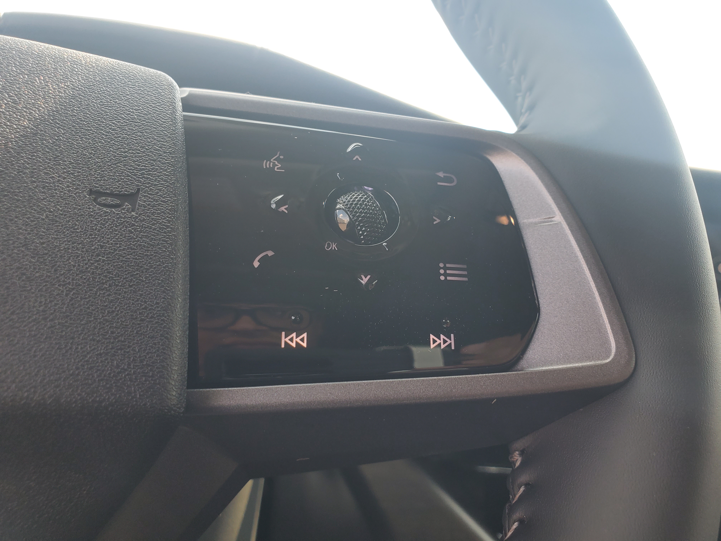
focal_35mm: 26
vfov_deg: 53.1
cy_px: 270
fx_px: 542
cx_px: 360
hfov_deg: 67.3
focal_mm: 4.3
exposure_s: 1/168
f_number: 2.4
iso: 50
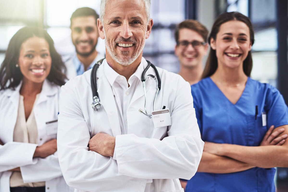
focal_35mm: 64
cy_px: 100
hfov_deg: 31.2
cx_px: 104
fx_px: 512
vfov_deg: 21.3
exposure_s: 1/250
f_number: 1.6
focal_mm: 50
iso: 320
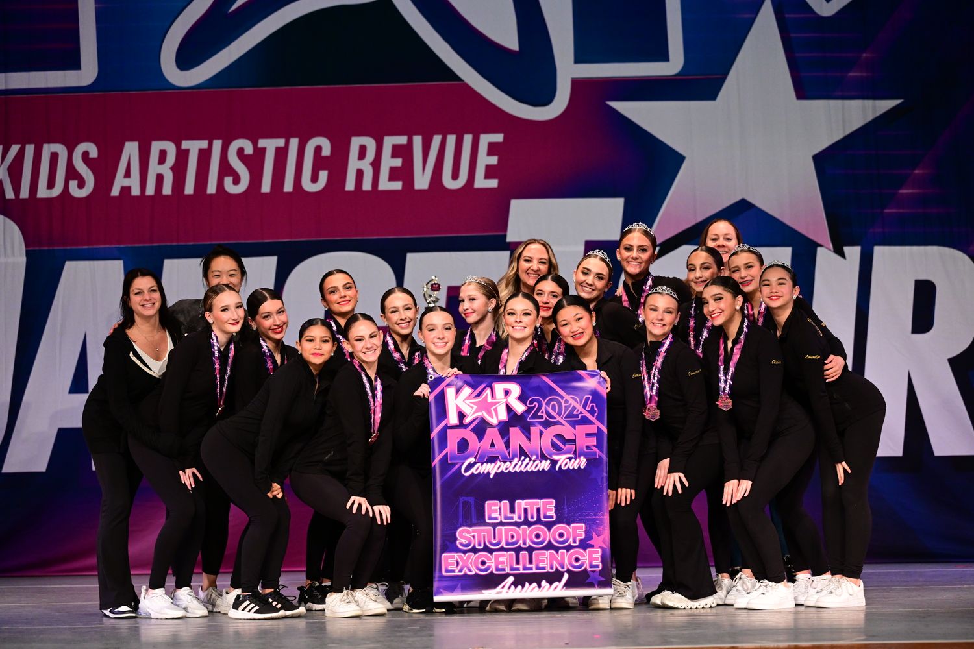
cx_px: 487
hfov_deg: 17.8
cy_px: 324
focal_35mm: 115
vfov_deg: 11.9
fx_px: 3111
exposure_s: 1/800
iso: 3200
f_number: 3.2
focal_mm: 115
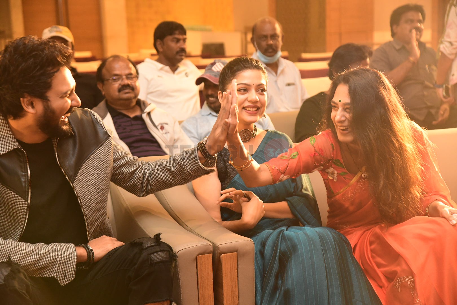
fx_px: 1396
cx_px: 228
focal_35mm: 110
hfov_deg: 18.6
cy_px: 152
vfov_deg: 12.5
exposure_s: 1/125
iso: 4000
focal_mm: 110
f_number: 5.6
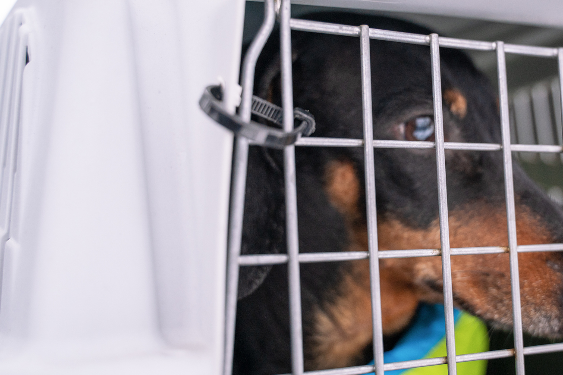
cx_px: 411
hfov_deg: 37.4
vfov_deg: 26.0
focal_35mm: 52
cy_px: 187
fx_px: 813
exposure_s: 1/500
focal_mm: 32
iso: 400
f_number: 3.2
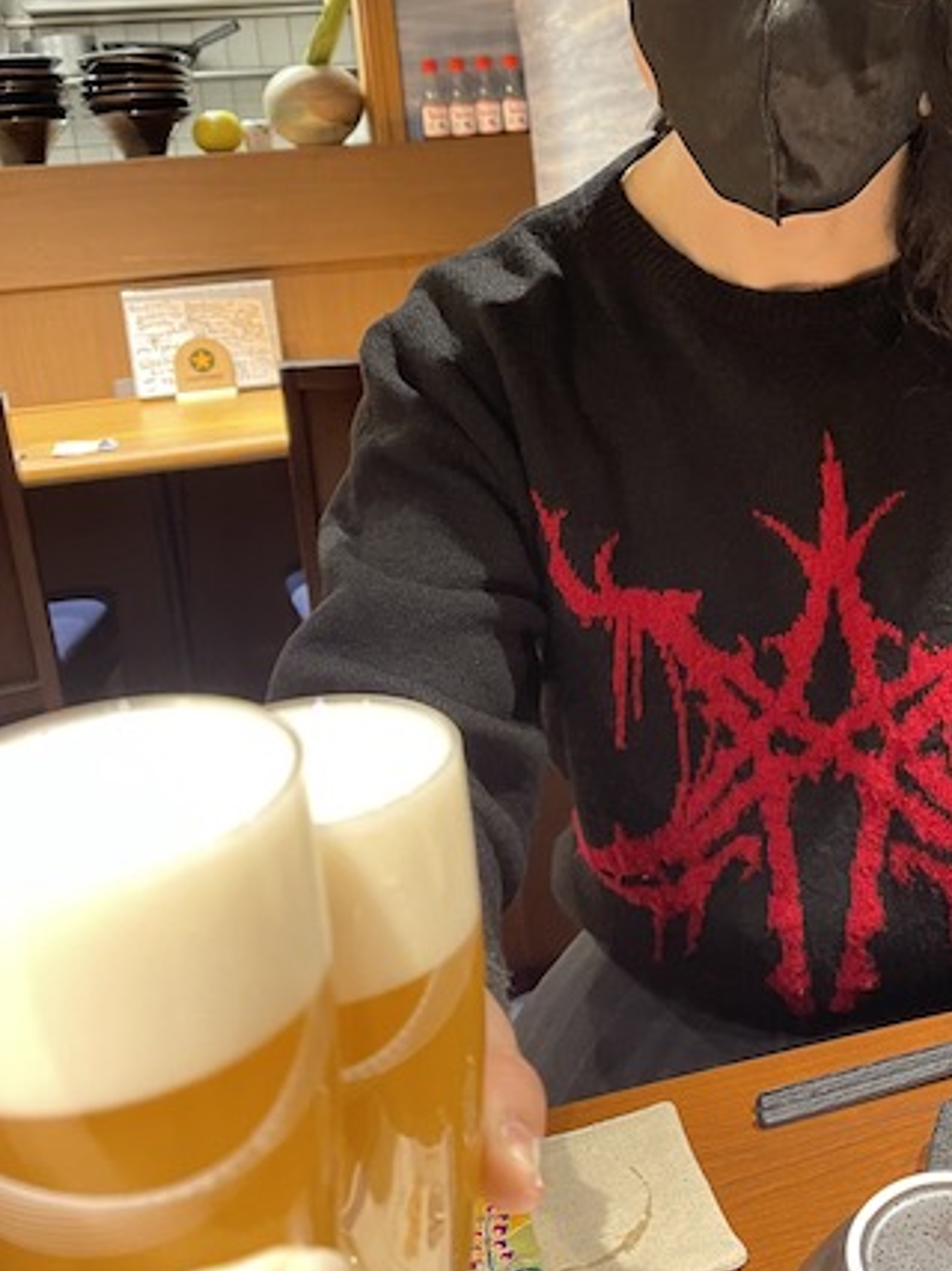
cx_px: 619
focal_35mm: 39
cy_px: 470
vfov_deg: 47.4
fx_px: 1431
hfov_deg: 36.5
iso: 400
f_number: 1.6
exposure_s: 1/33
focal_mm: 5.1
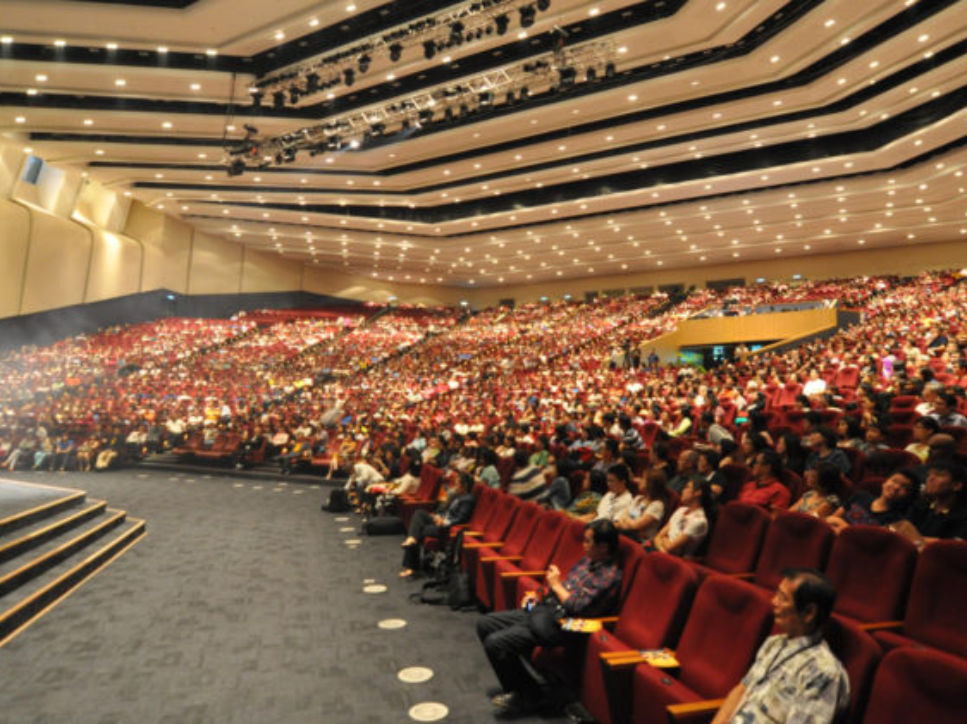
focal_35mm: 22
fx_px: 605
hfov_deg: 77.2
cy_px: 328
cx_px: 511
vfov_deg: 61.7
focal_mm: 11
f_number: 2.8
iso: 800
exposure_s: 1/4
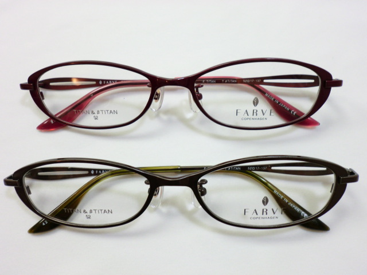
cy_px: 138
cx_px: 184
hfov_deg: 56.8
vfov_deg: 44.2
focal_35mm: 32
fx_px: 339
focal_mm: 5.8
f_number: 3.5
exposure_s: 1/60
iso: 125
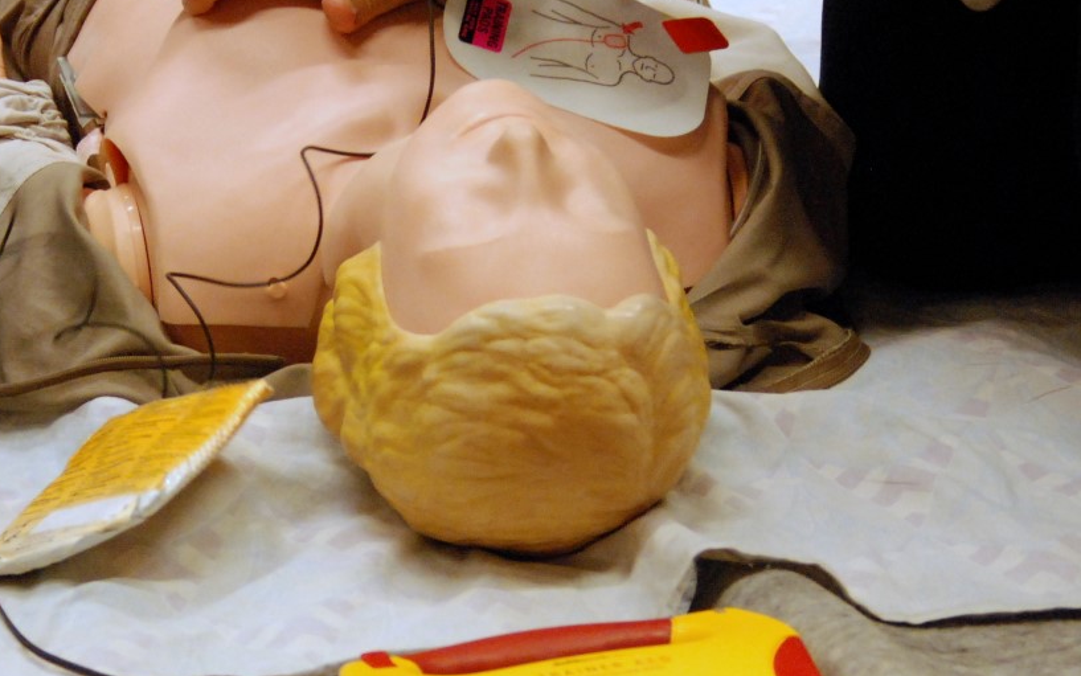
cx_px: 306
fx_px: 3919
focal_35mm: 133
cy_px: 409
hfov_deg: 15.7
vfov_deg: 9.9
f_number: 4.5
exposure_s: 1/80
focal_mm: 44
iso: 1600
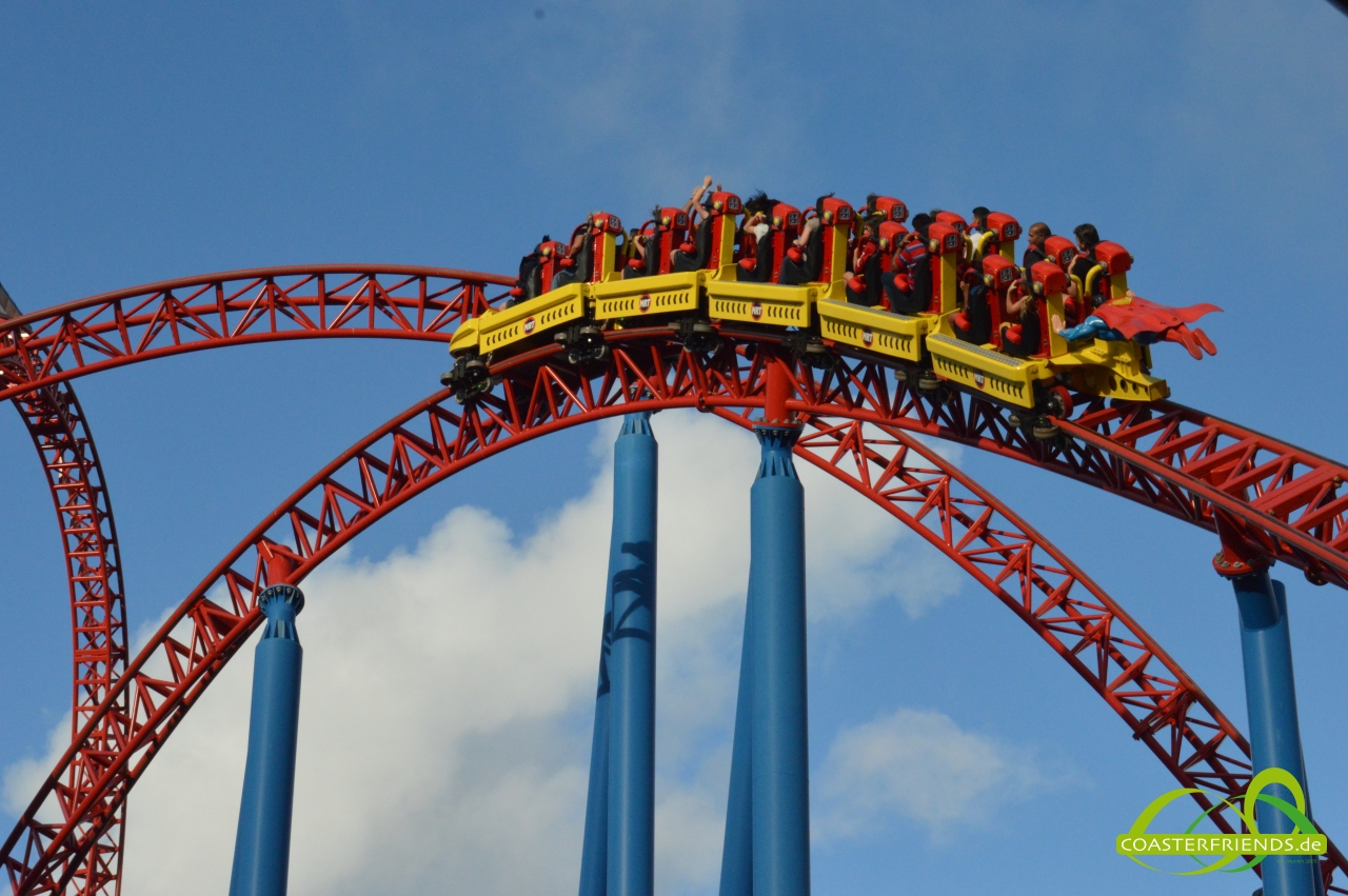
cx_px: 674
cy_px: 448
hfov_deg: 24.6
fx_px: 3086
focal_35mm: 82
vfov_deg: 16.5
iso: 1600
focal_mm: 55
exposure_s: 1/800
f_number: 16
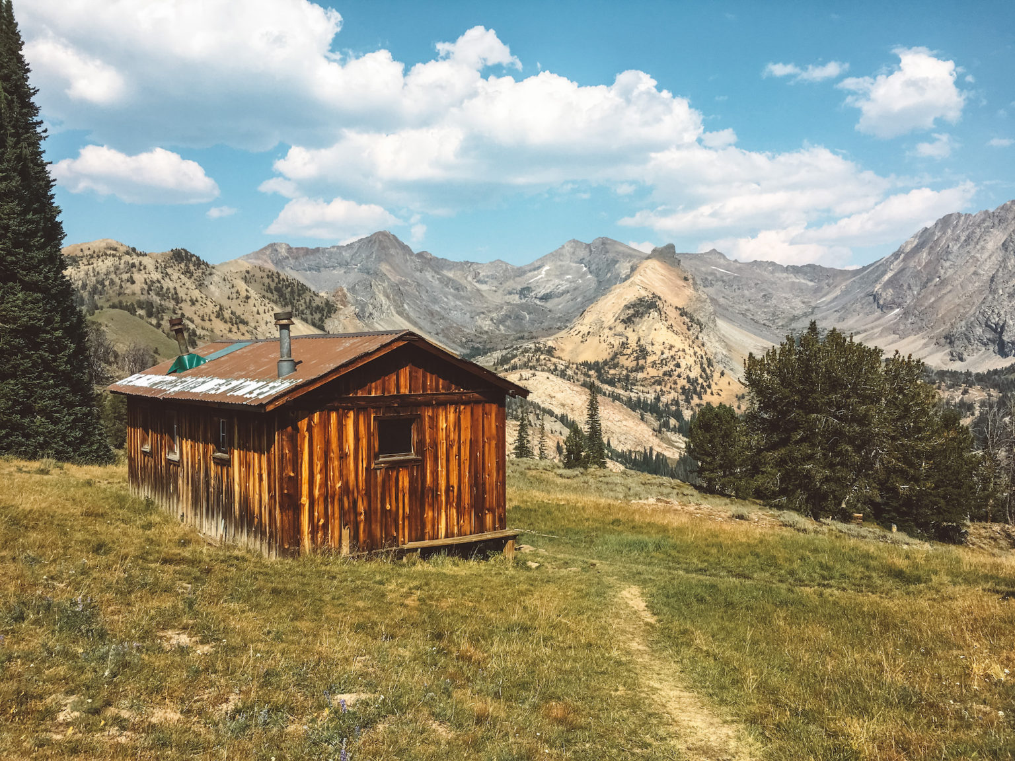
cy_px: 380
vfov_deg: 48.2
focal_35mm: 29
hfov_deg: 61.7
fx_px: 850
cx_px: 508
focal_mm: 4.15
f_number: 2.2
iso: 25
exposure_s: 1/2000
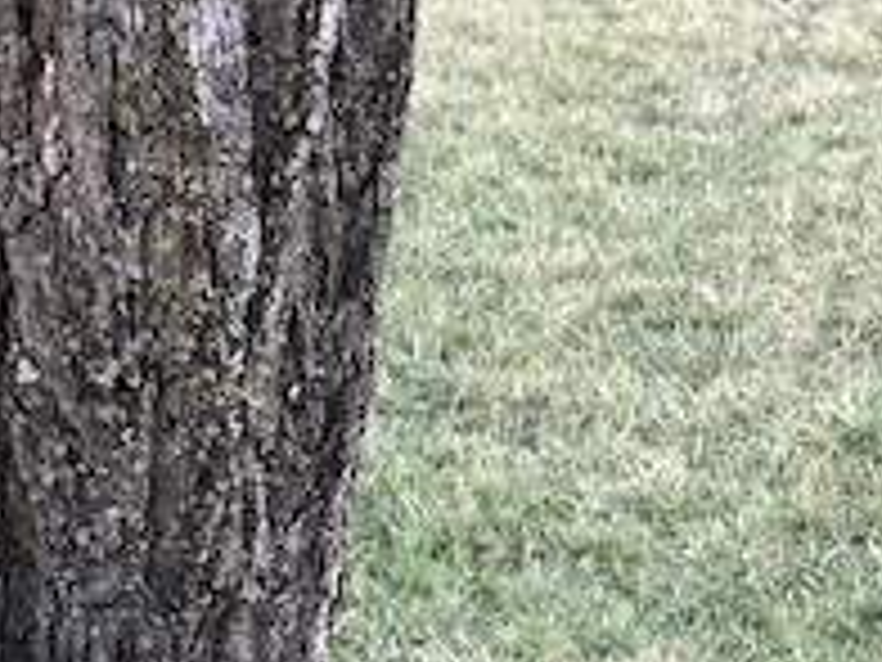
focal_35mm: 114
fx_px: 2905
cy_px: 1270
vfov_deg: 11.8
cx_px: 256
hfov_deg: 17.2
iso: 50
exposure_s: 1/120
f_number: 1.8
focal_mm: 3.99
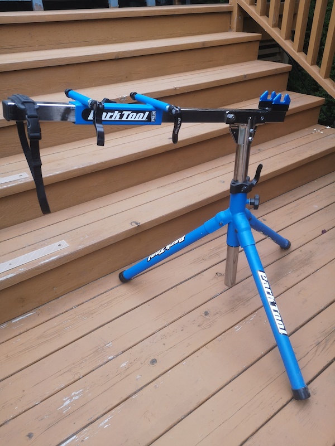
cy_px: 223
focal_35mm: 27
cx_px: 168
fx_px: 348
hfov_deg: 51.4
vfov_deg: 65.3
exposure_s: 1/120
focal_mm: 3.95
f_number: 1.8
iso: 64
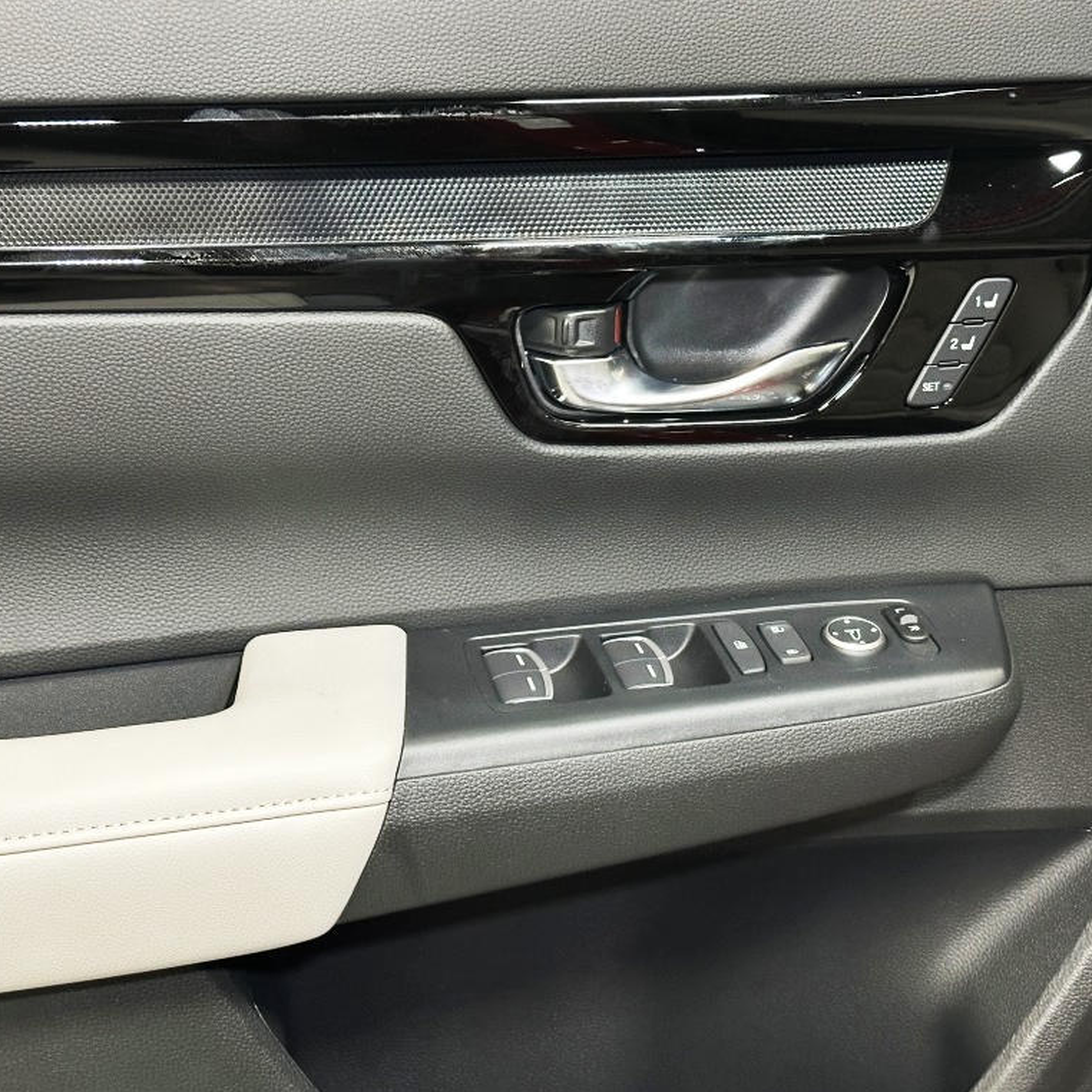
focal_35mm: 57
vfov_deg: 30.0
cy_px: 546
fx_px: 2034
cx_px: 648
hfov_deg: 30.0
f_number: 1.78
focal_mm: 6.86
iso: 640
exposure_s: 1/30
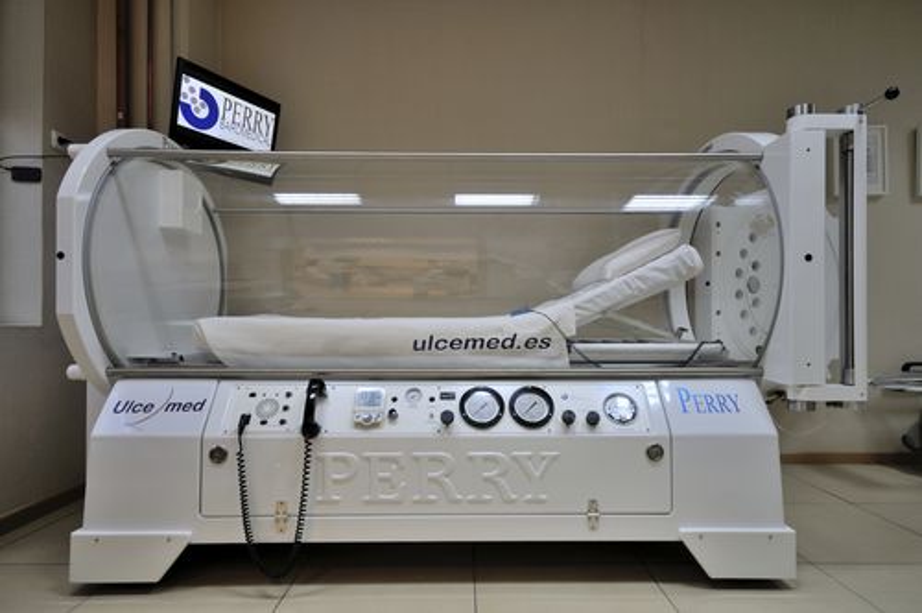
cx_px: 461
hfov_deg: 85.5
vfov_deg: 63.1
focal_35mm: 20
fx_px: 499
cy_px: 306
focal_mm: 13
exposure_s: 1/25
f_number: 4.5
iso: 200
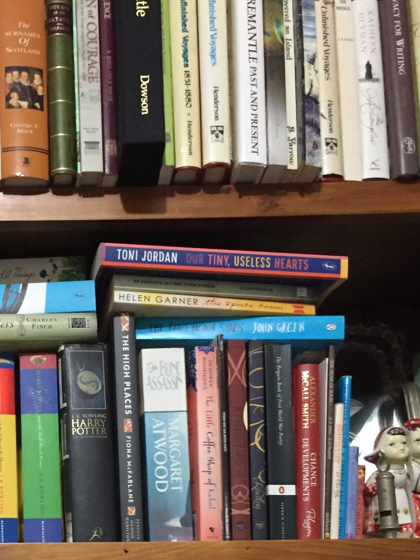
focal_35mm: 58
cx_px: 12
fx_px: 938
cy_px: 553
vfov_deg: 30.9
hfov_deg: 24.2
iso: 250
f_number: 2.2
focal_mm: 4.15
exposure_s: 1/20
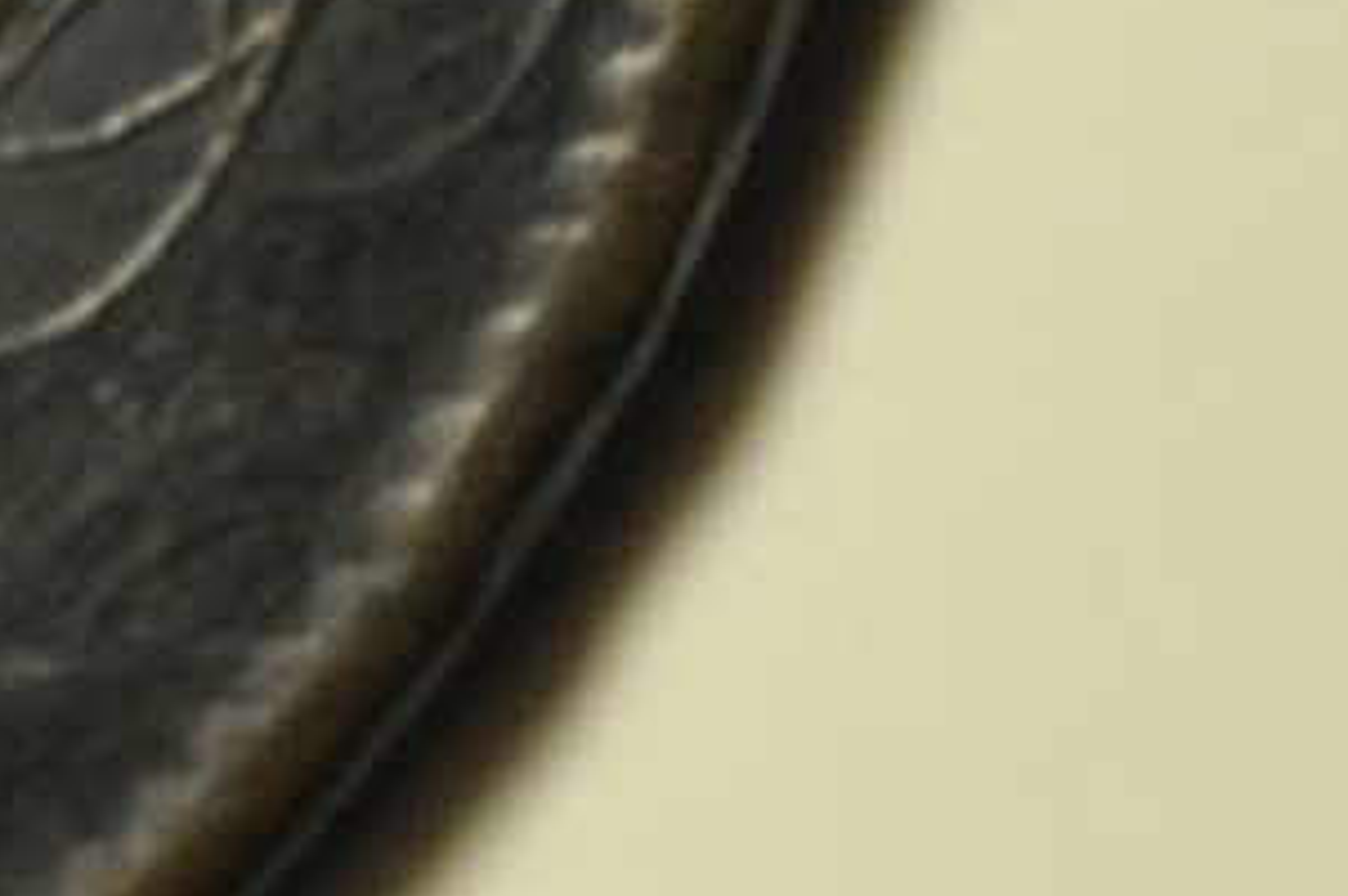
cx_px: -1312
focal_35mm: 642
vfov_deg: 2.1
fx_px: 24013
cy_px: -529
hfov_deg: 3.2
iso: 800
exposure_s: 1/200
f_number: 3.5
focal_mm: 60
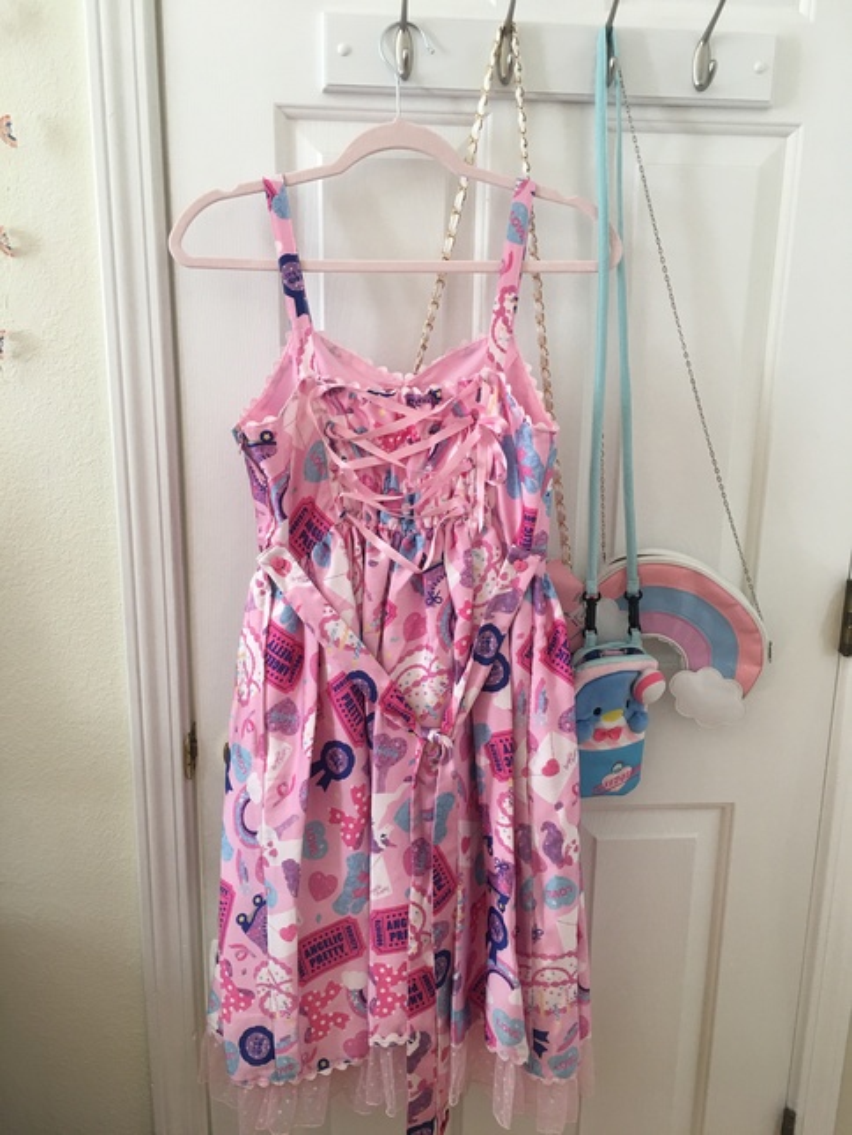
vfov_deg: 61.7
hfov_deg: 48.2
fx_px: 951
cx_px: 426
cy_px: 568
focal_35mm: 29
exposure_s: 1/15
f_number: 2.2
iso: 32
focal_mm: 4.15
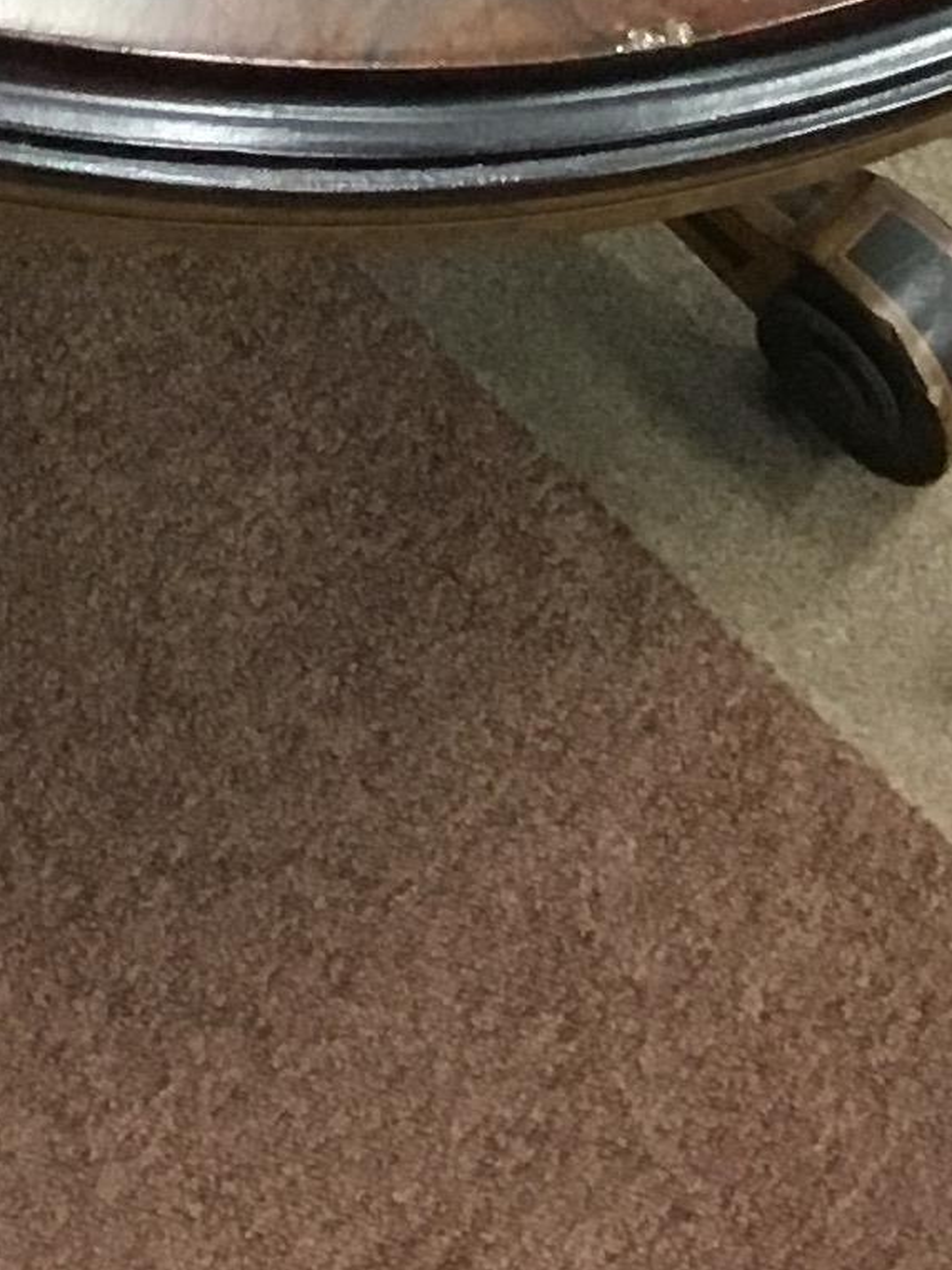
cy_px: -1305
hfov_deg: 11.1
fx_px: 4876
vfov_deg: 12.8
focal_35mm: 133
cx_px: 298
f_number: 2.4
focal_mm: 3.3
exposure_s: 1/33
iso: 200
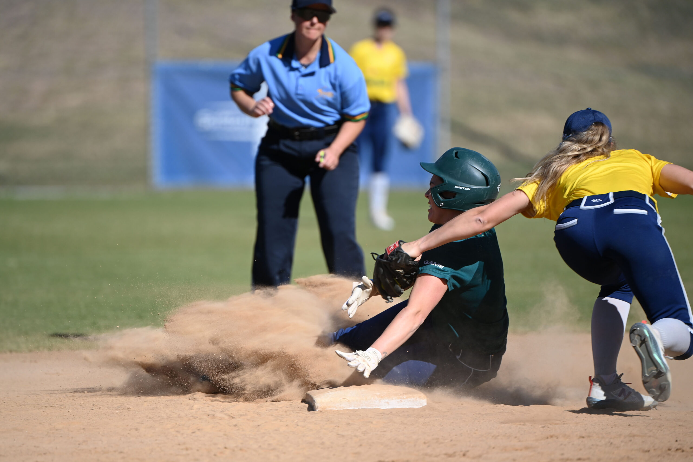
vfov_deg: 3.4
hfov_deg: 5.2
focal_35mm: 400
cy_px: 231
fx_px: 7700
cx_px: 346
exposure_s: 1/2000
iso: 200
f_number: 4
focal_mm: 400
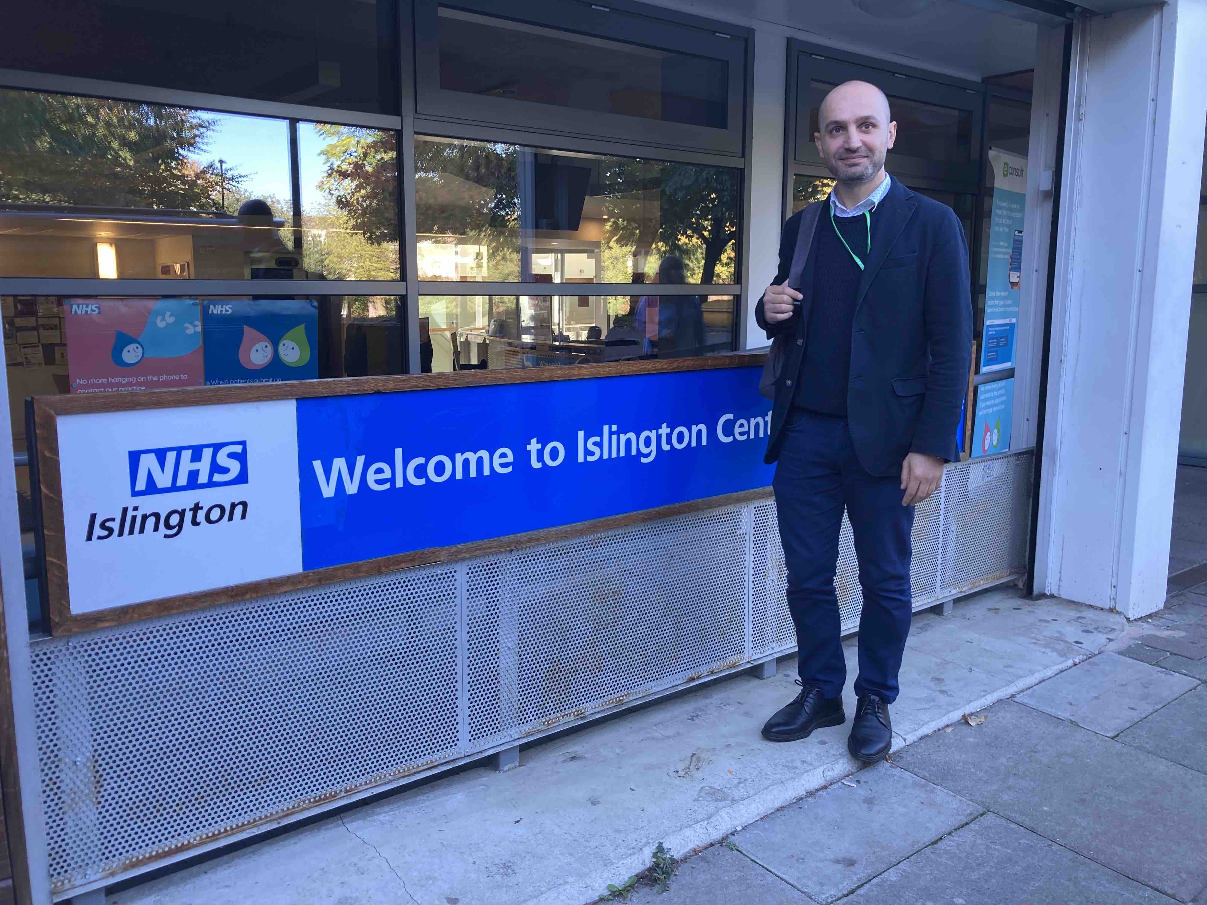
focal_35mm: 28
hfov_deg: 63.4
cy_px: 452
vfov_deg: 49.7
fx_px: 976
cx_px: 604
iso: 50
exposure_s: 1/100
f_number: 1.8
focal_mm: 3.99
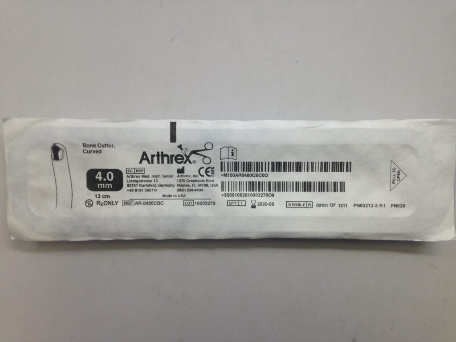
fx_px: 435
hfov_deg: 55.4
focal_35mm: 33
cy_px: 171
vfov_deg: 42.9
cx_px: 228
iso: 50
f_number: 2.4
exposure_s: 1/60
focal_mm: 4.12
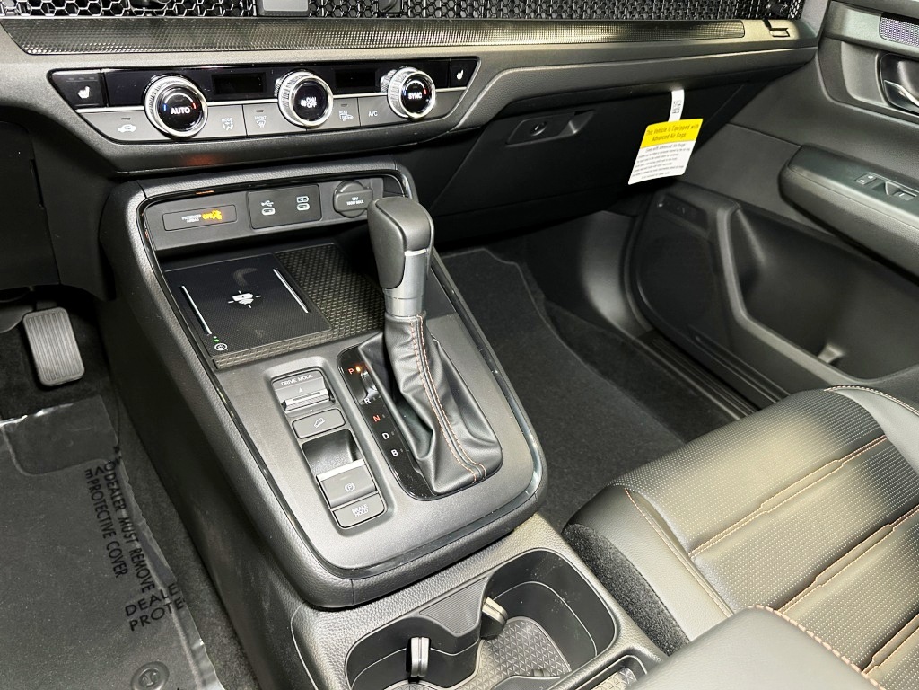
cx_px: 460
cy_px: 345
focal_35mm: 24
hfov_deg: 71.6
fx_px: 637
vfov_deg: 56.8
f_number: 1.78
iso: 1000
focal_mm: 6.86
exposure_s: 1/30
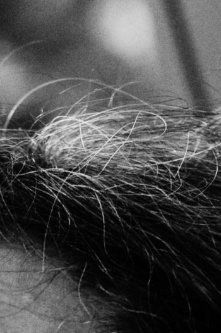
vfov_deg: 4.9
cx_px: -217
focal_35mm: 412
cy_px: 699
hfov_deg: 3.3
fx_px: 3799
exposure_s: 1/1000
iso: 500
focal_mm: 50
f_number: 3.2
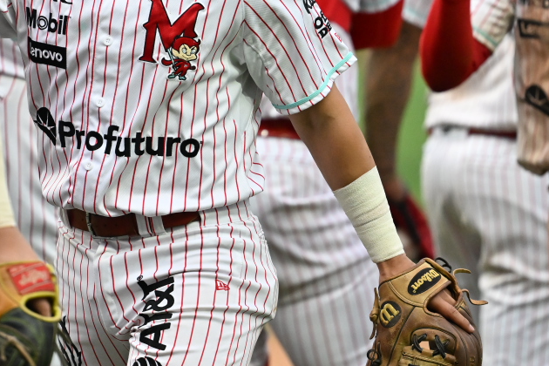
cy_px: 15
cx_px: 164
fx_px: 15676
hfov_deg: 2.0
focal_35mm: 1028
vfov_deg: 1.3
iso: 2000
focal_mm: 400
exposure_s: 1/3200
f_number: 2.8
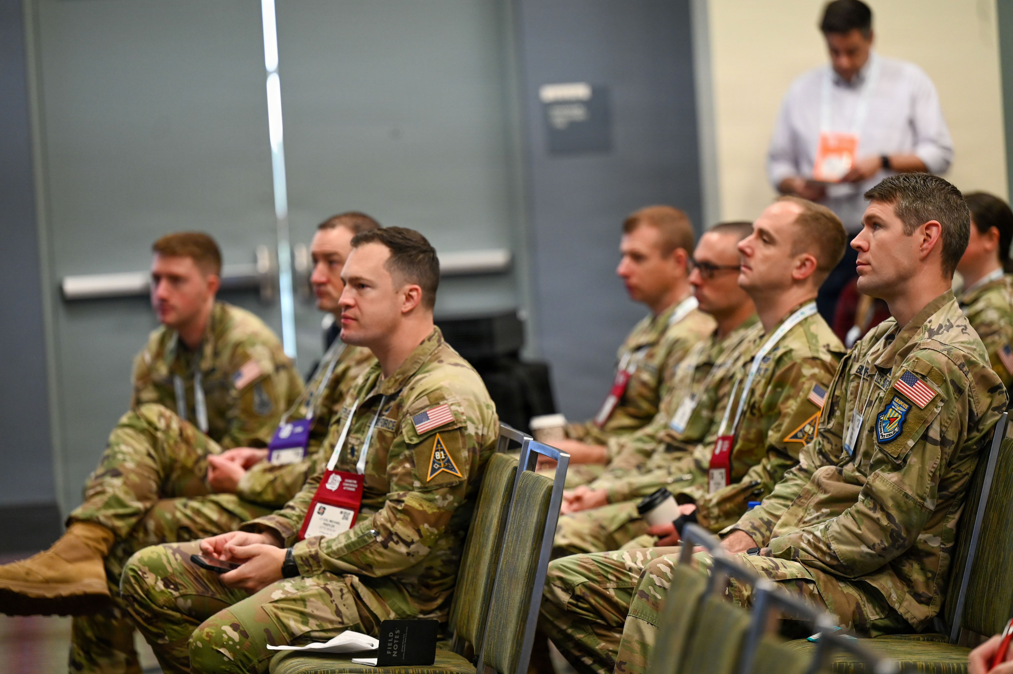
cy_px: 337
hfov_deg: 13.7
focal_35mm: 150
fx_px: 4218
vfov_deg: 9.1
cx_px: 506
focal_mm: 150
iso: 2000
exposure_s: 1/250
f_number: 2.8
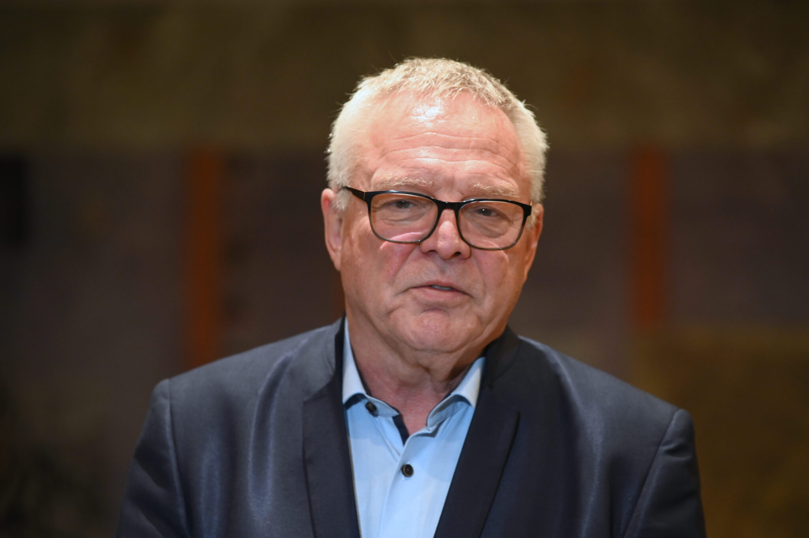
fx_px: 4492
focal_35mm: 200
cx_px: 404
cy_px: 269
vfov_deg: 6.9
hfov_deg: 10.3
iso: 2500
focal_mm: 200
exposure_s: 1/125
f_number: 3.5
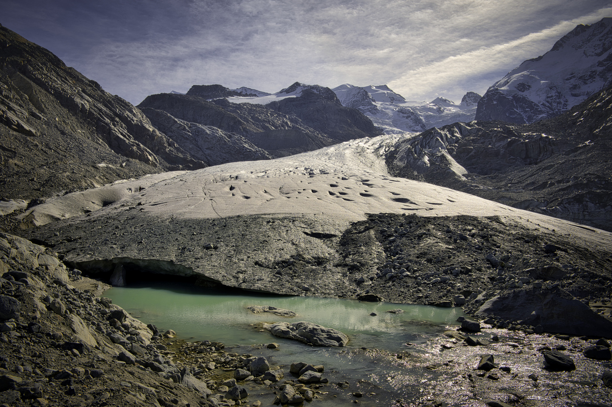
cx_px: 306
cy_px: 204
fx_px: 408
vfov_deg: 53.1
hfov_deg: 73.8
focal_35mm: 24
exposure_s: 1/500
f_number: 11
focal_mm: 24
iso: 200
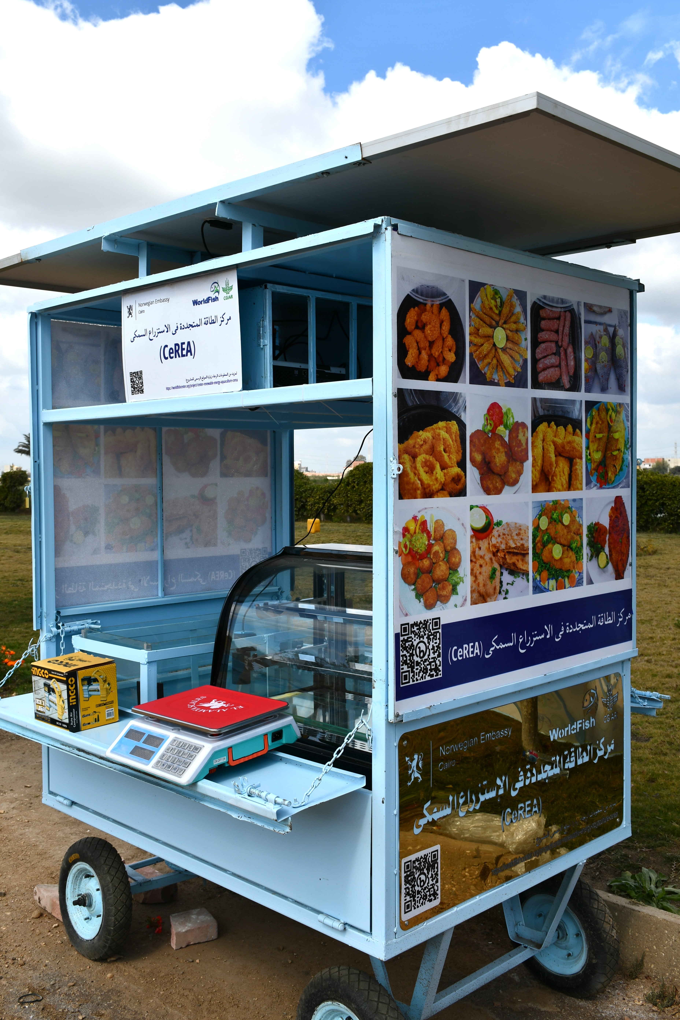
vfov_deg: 55.8
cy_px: 510
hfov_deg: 38.9
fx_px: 963
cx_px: 340
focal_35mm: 34
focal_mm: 23
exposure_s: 1/320
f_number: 9
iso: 100
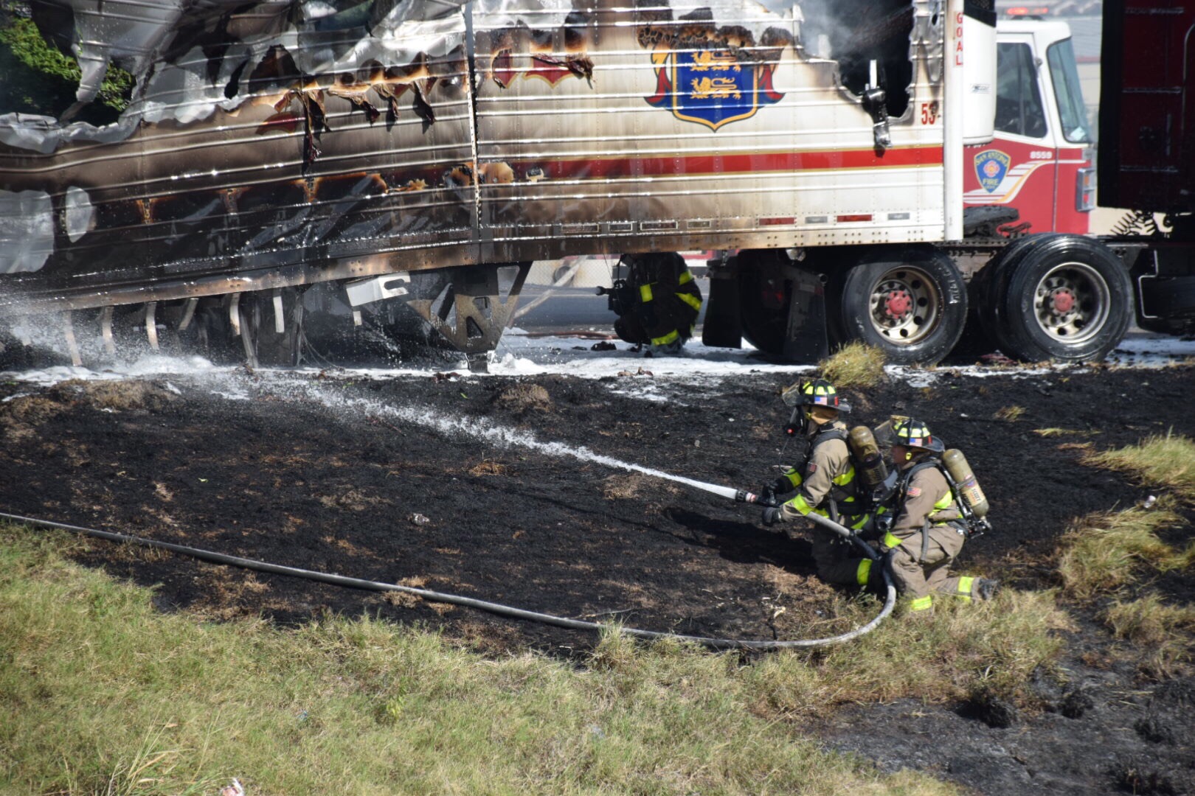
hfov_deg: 9.8
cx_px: 598
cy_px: 398
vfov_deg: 6.5
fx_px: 6970
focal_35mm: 210
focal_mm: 140
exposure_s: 1/2500
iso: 800
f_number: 6.3
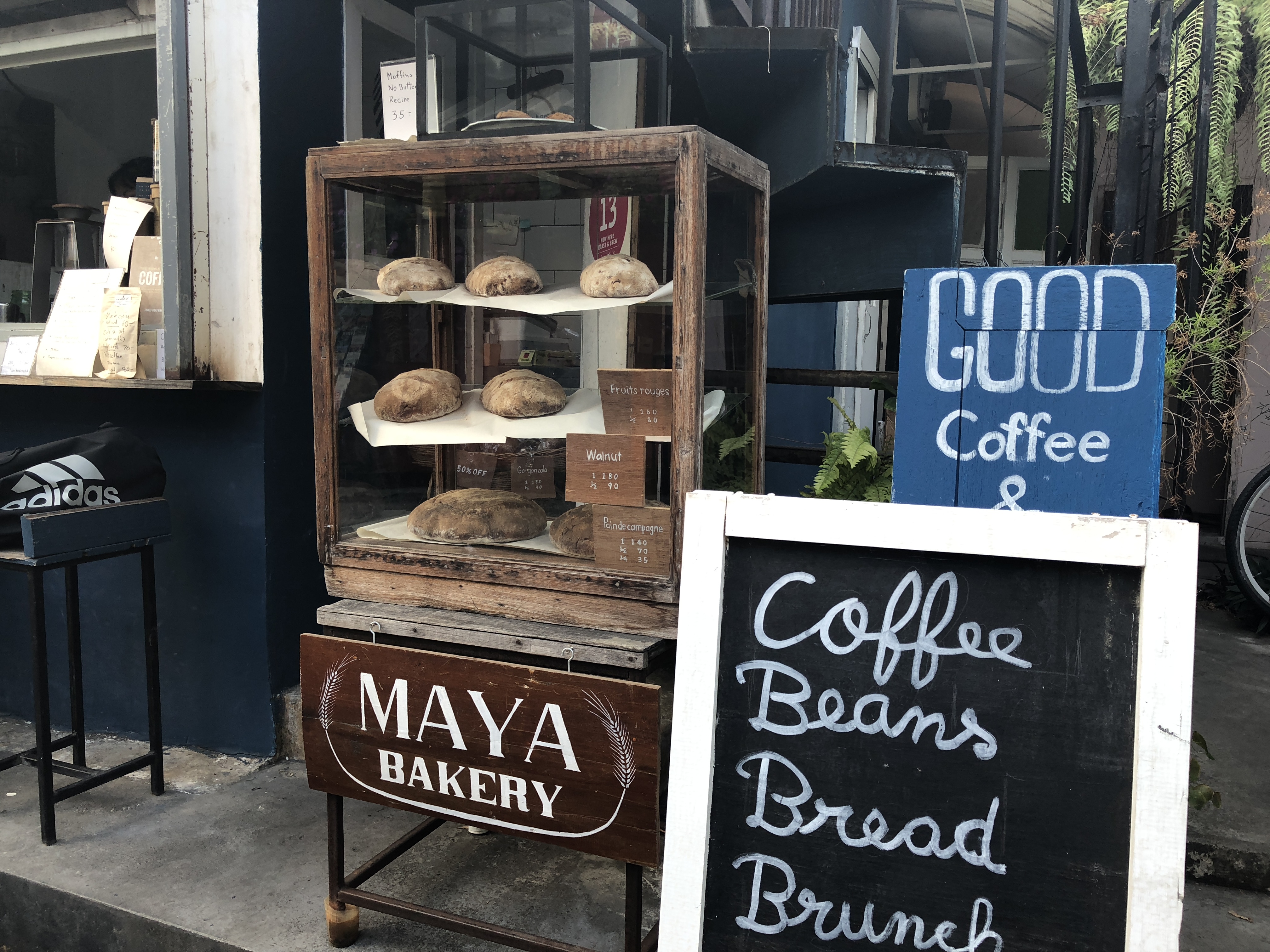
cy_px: 476
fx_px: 1027
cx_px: 635
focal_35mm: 28
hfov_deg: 63.4
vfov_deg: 49.7
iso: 32
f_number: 1.8
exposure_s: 1/100
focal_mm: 3.99
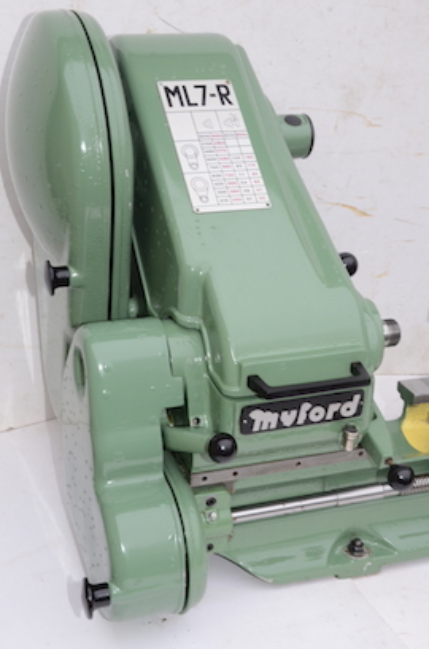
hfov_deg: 25.6
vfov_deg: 37.9
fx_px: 943
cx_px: 214
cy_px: 324
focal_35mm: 52
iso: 1000
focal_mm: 35
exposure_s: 1/60
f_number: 14
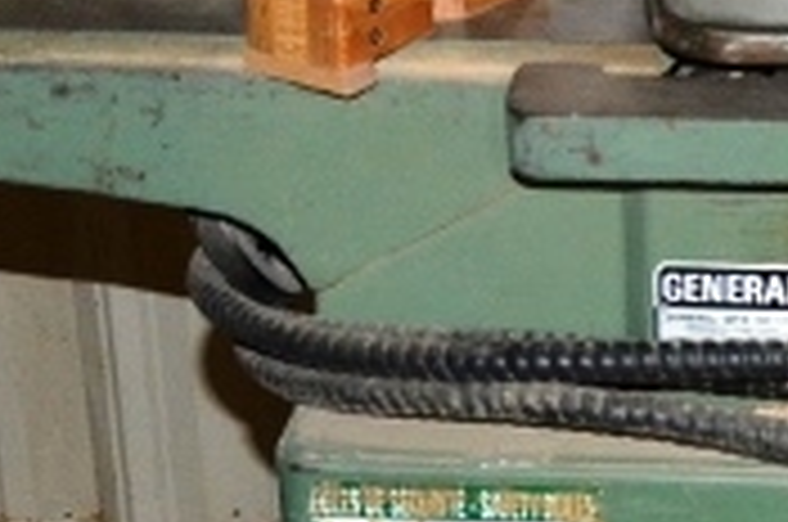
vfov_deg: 9.0
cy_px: 536
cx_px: 865
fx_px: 3299
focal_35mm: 151
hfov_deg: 13.4
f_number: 3.8
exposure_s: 1/60
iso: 800
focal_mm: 22
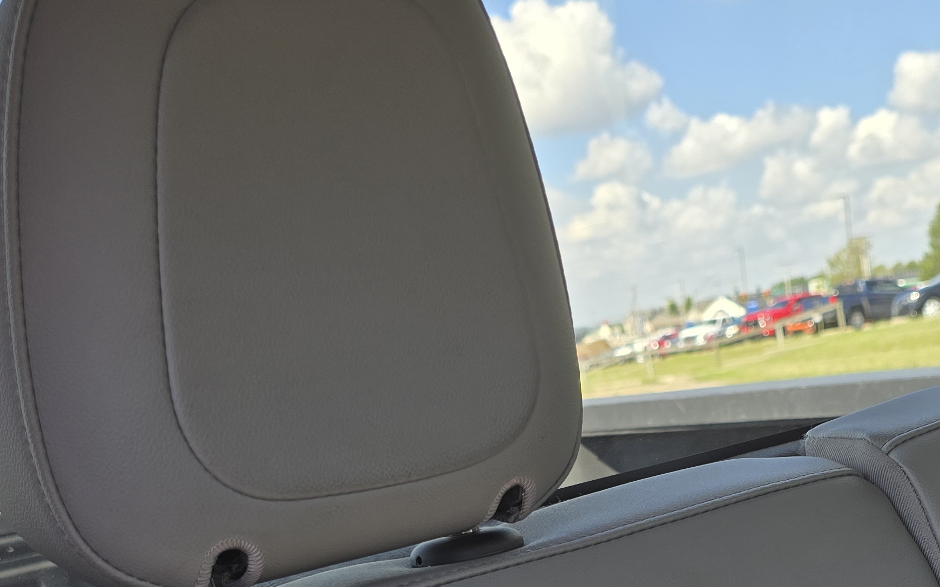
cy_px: 702
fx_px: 1435
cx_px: 630
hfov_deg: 35.9
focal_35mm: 56
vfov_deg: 21.5
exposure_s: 1/180
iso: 25
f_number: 1.7
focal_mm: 6.3
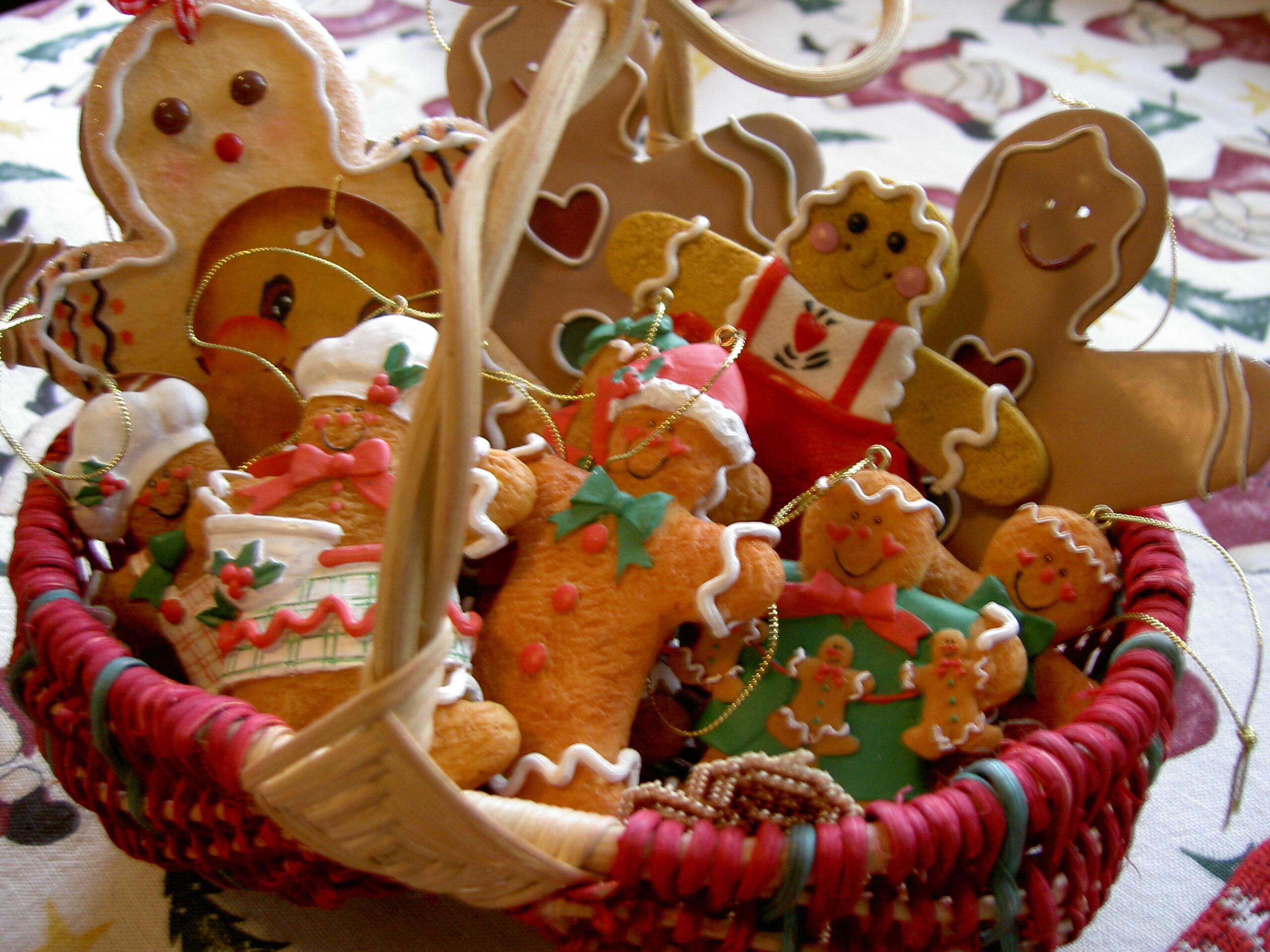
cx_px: 635
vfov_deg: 36.8
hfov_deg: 47.9
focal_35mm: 39
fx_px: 1431
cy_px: 476
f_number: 2.8
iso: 100
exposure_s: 1/8
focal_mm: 8
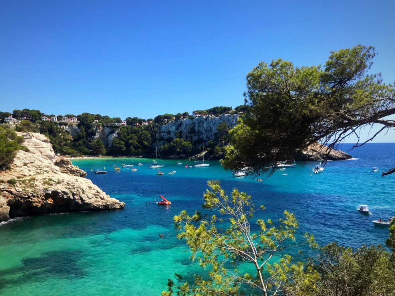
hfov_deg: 61.6
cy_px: 147
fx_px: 331
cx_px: 191
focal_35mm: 29
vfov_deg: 48.2
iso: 20
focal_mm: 3.99
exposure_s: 1/1953
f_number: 1.8
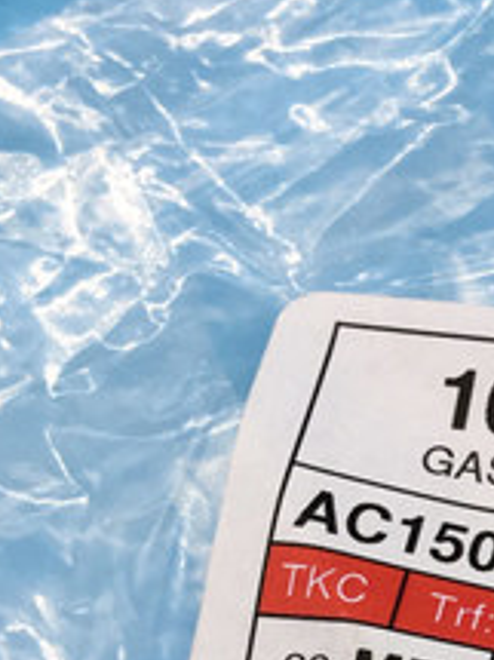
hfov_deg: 12.0
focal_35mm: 115
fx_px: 2190
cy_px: 849
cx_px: 850
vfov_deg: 16.2
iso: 25
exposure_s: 1/120
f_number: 2.2
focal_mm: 4.15
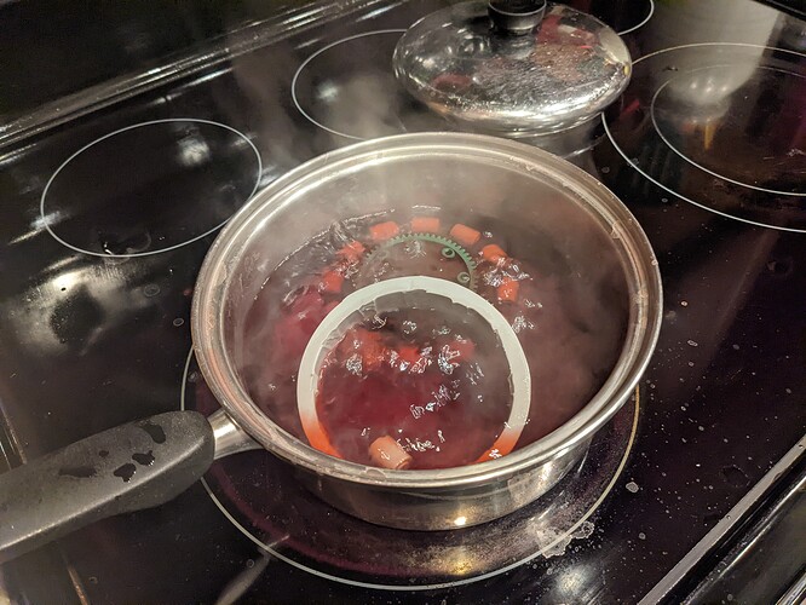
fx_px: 629
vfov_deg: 51.4
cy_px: 302
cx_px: 403
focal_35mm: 27
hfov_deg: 65.3
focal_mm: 4.38
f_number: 1.73
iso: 351
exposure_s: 1/40
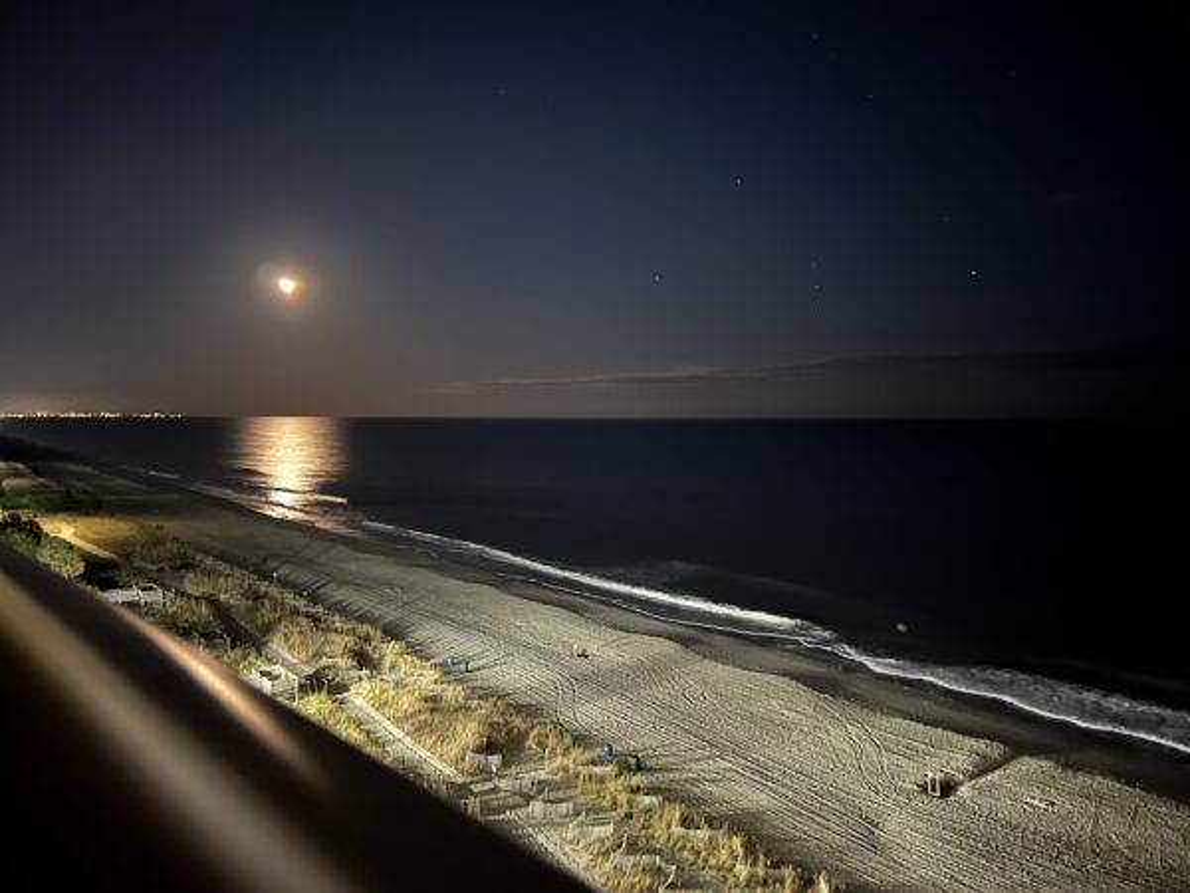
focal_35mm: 26
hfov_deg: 67.3
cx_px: 595
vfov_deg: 53.1
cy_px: 446
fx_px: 894
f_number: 1.5
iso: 1250
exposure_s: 1/2
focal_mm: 5.7
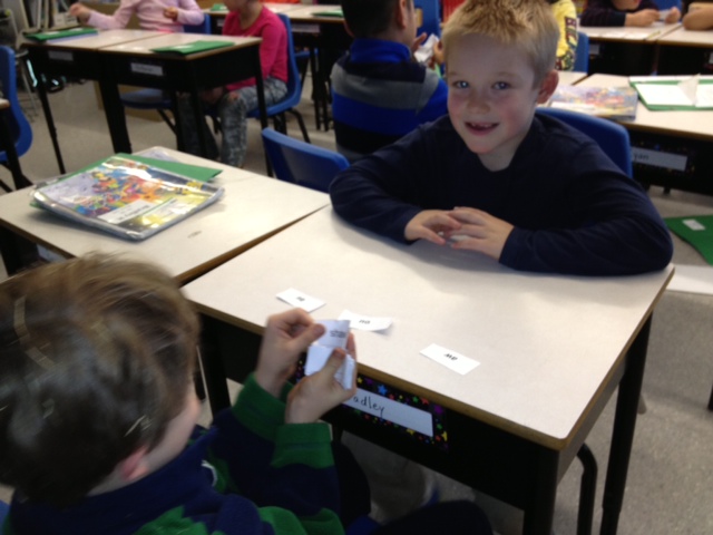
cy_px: 268
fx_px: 721
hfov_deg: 52.6
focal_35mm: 35
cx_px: 356
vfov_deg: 40.7
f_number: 2.4
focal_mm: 4.28
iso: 100
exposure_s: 1/20
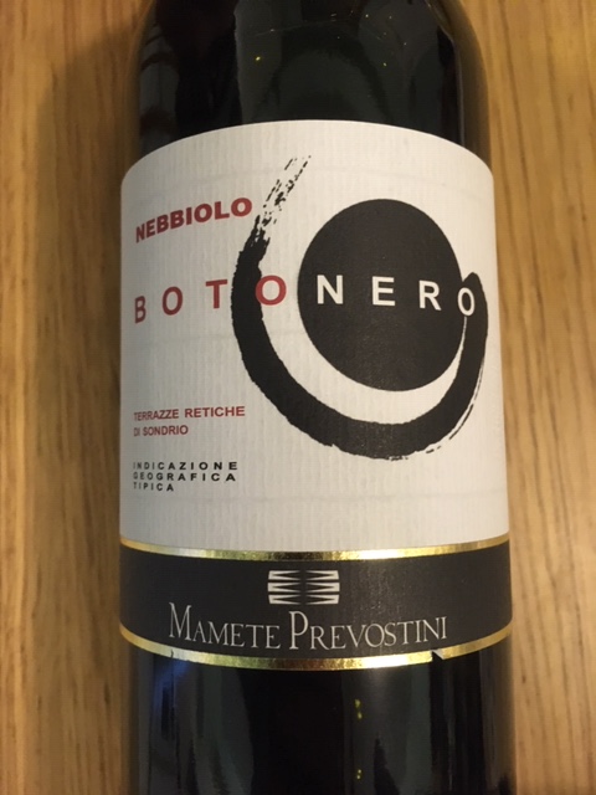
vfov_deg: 61.7
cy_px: 398
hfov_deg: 48.2
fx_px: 666
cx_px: 298
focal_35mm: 29
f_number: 2.2
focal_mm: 4.15
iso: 200
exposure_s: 1/15
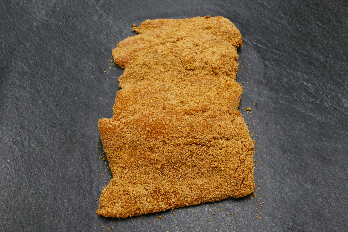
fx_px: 367
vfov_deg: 35.1
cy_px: 116
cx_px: 174
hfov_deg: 50.7
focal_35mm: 38
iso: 800
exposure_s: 1/80
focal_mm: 13.97
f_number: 5.6
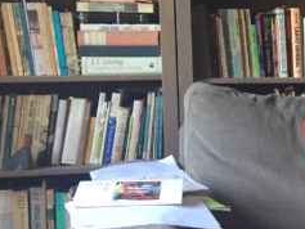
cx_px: 461
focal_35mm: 98
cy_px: 112
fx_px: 864
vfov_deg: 15.1
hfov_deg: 17.9
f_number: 2.2
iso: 50
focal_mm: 4.15
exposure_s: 1/30
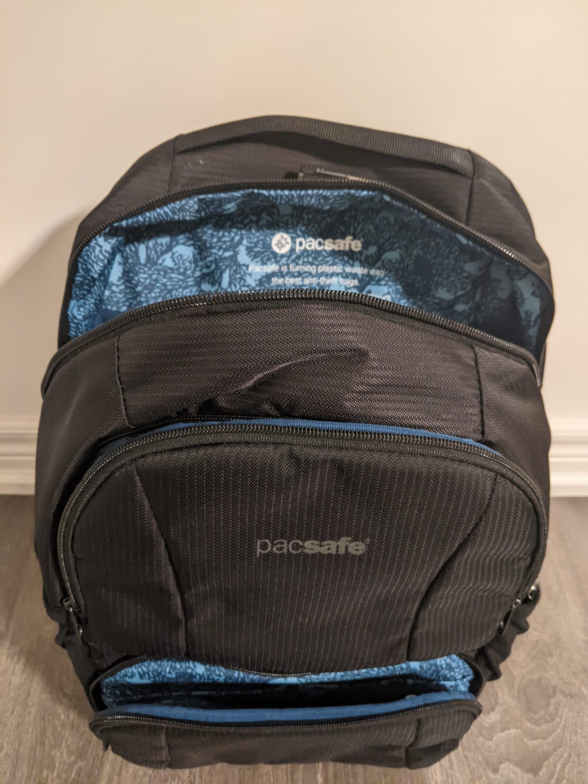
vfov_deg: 65.3
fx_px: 612
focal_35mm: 27
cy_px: 392
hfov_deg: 51.4
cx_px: 294
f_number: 1.8
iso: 704
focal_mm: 4.44
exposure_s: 1/24
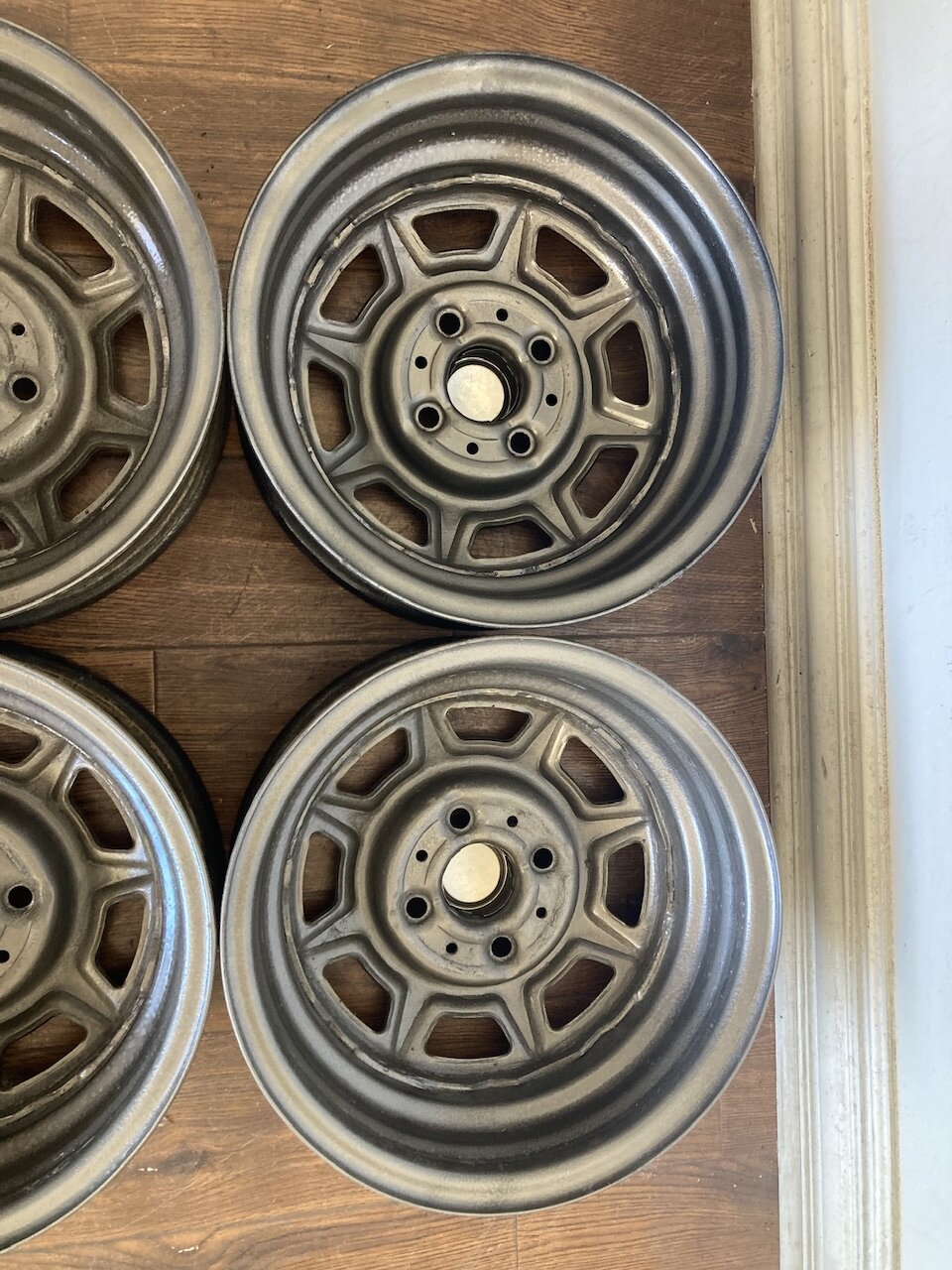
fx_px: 1027
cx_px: 476
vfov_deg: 63.4
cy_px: 635
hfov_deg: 49.7
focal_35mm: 28
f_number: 1.8
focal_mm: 3.99
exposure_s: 1/60
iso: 200
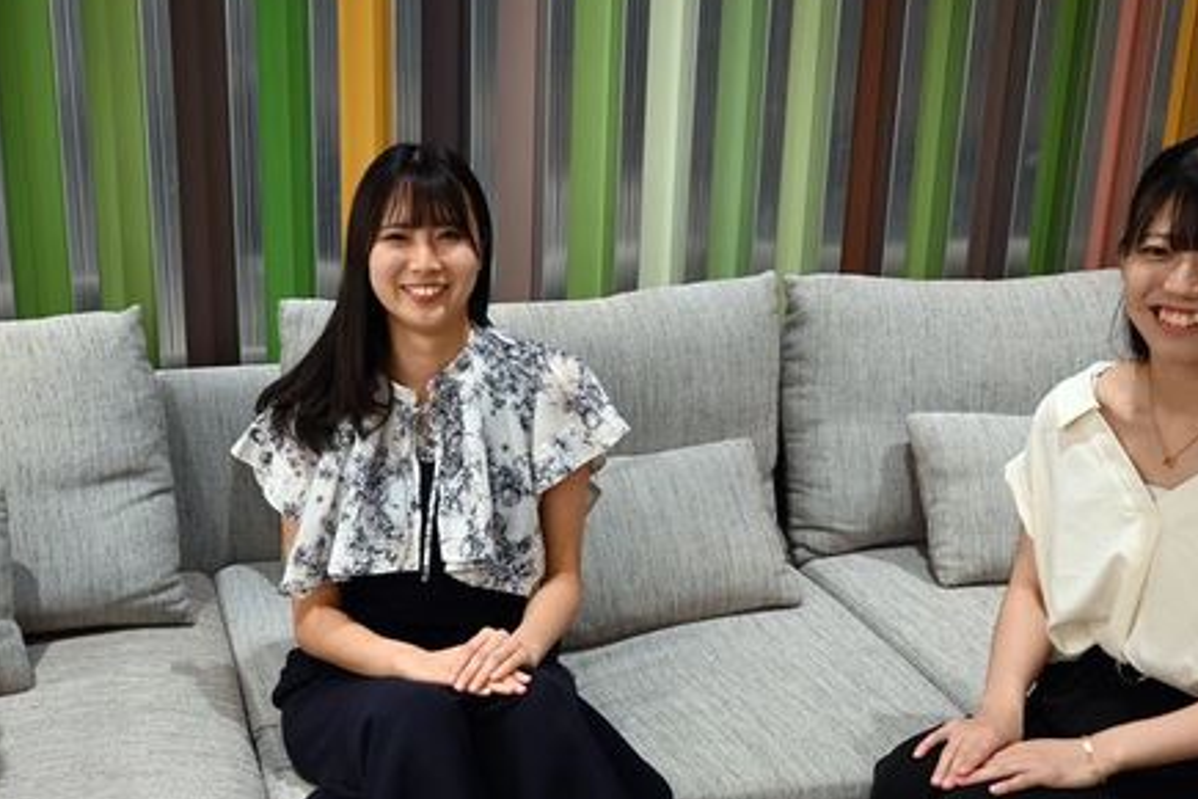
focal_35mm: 46
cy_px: 521
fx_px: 1531
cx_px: 501
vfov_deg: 29.1
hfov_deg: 42.6
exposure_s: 1/25
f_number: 4
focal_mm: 25
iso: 280
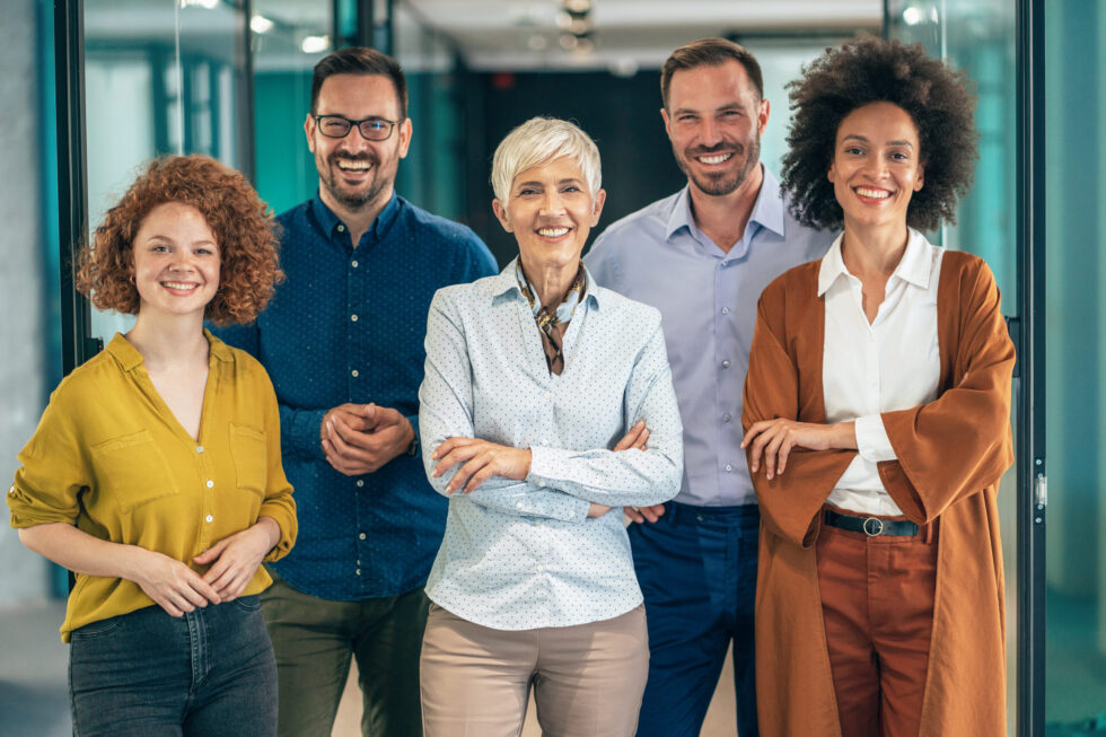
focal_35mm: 85
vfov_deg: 16.1
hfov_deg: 23.9
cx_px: 553
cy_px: 368
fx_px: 2611
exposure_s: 1/160
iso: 640
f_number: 2
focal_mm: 85
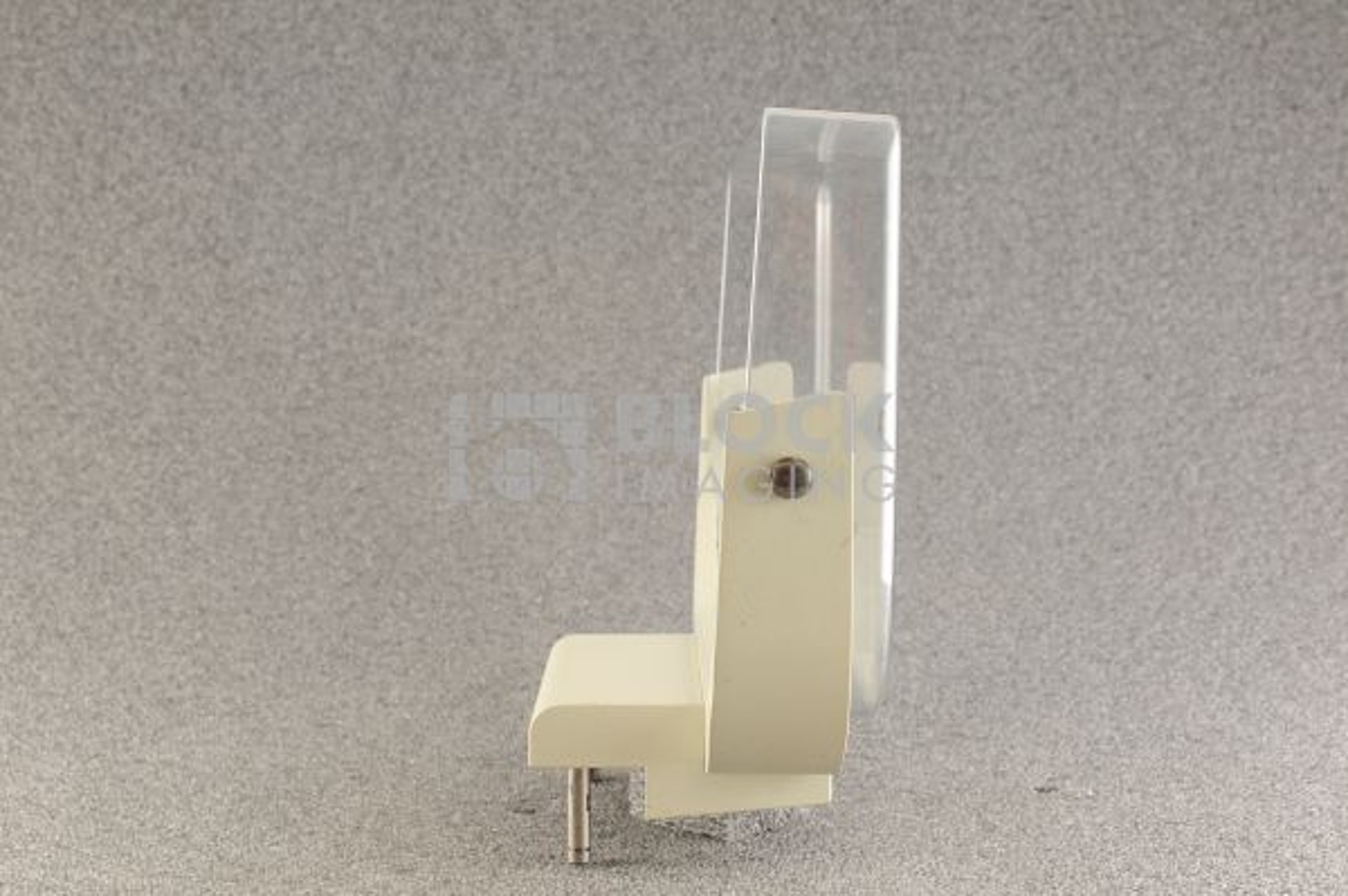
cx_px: 674
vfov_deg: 26.9
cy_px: 448
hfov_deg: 39.6
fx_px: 1871
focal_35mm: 50
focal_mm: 50
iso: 1600
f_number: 11
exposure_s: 1/160
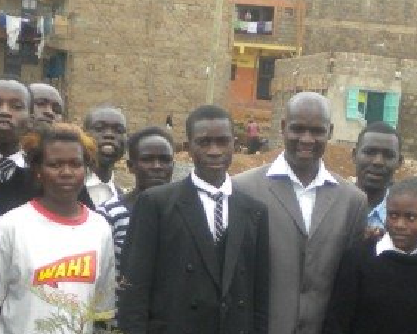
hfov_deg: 15.5
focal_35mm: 124
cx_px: 214
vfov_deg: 12.3
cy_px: 364
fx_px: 1531
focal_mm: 6.3
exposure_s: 1/300
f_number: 3.1
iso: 113
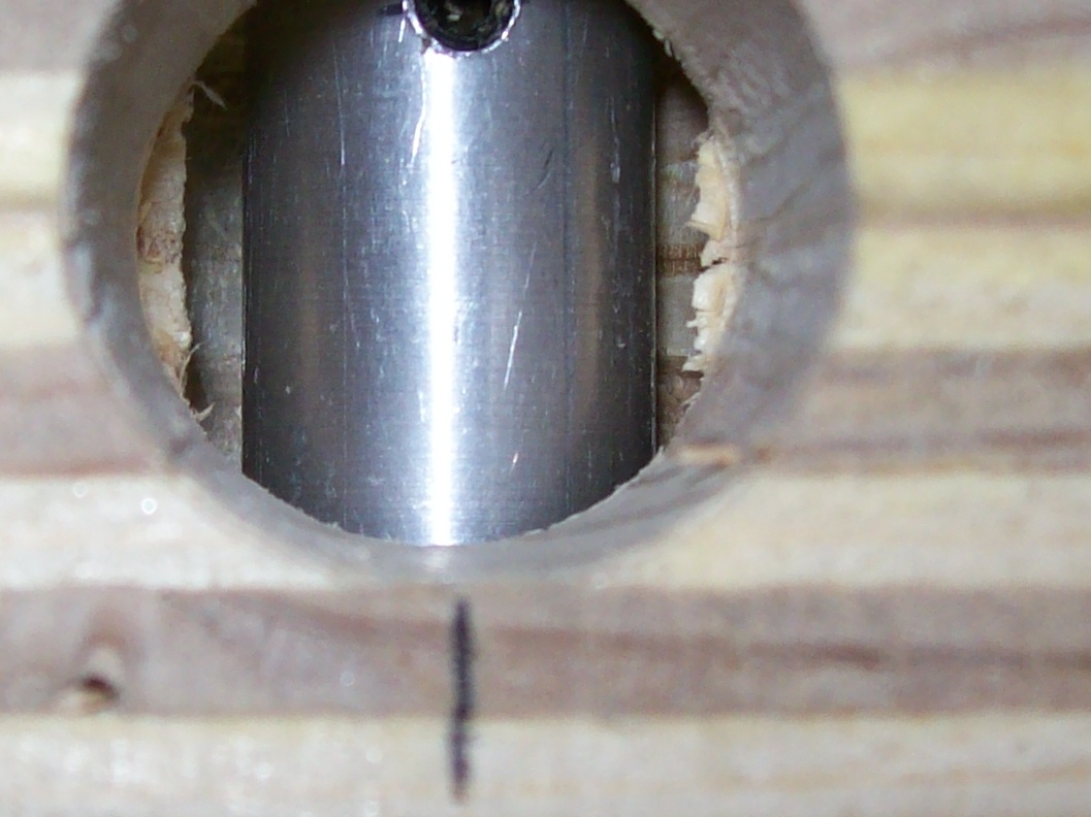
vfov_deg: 15.2
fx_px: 3056
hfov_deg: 20.1
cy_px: 435
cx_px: 314
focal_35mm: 97
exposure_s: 1/64
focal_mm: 6
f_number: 2.7
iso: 80
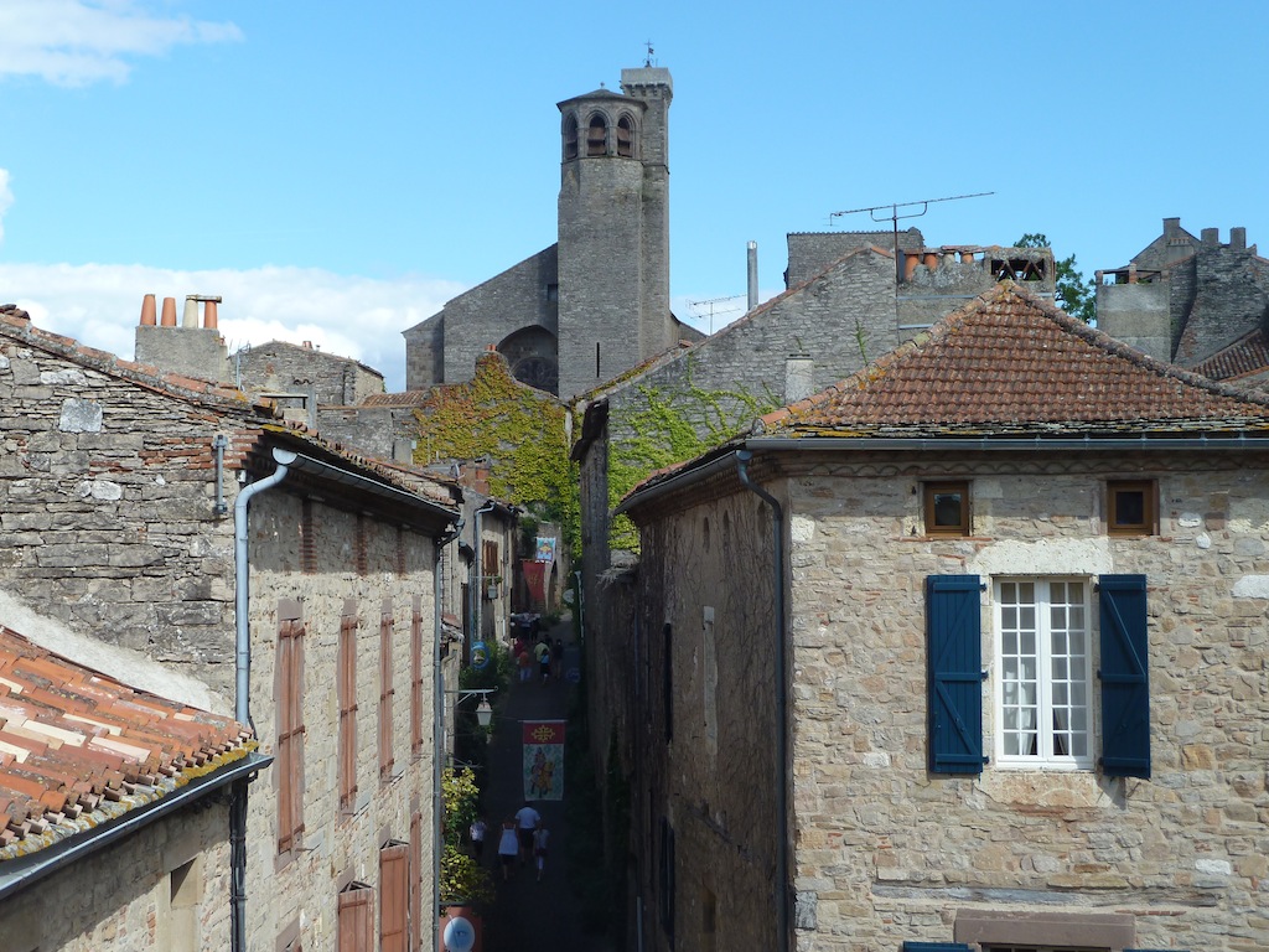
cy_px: 476
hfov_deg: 34.9
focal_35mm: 55
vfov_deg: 26.6
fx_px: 2016
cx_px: 634
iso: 80
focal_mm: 9.1
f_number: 3.9
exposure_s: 1/400
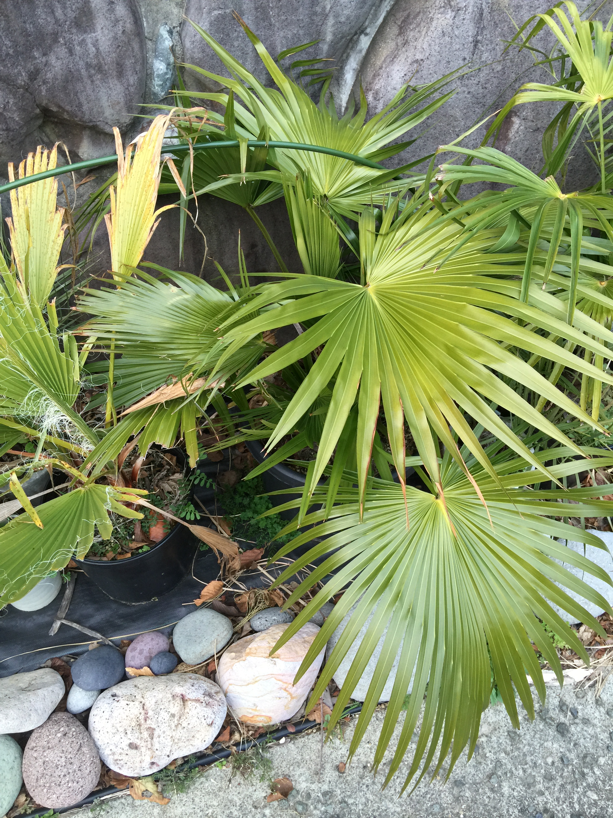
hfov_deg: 48.2
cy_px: 409
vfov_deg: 61.7
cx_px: 306
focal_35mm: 29
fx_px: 685
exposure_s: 1/30
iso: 40
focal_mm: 4.15
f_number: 2.2
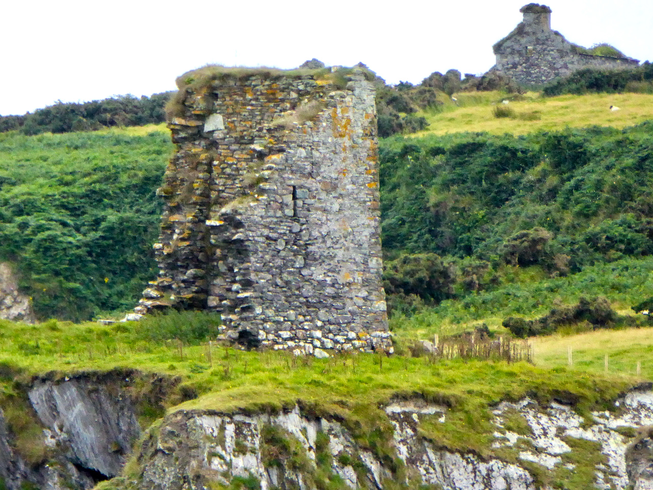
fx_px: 20373
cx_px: 326
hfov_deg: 1.8
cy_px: 245
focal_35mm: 1080
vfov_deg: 1.4
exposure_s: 1/800
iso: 400
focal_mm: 129
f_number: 6.4
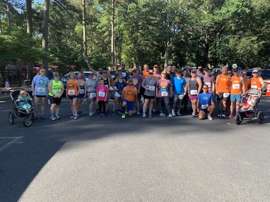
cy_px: 101
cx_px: 135
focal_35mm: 26
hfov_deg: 67.3
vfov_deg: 53.1
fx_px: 203
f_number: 1.8
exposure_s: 1/392
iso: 25
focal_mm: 4.25
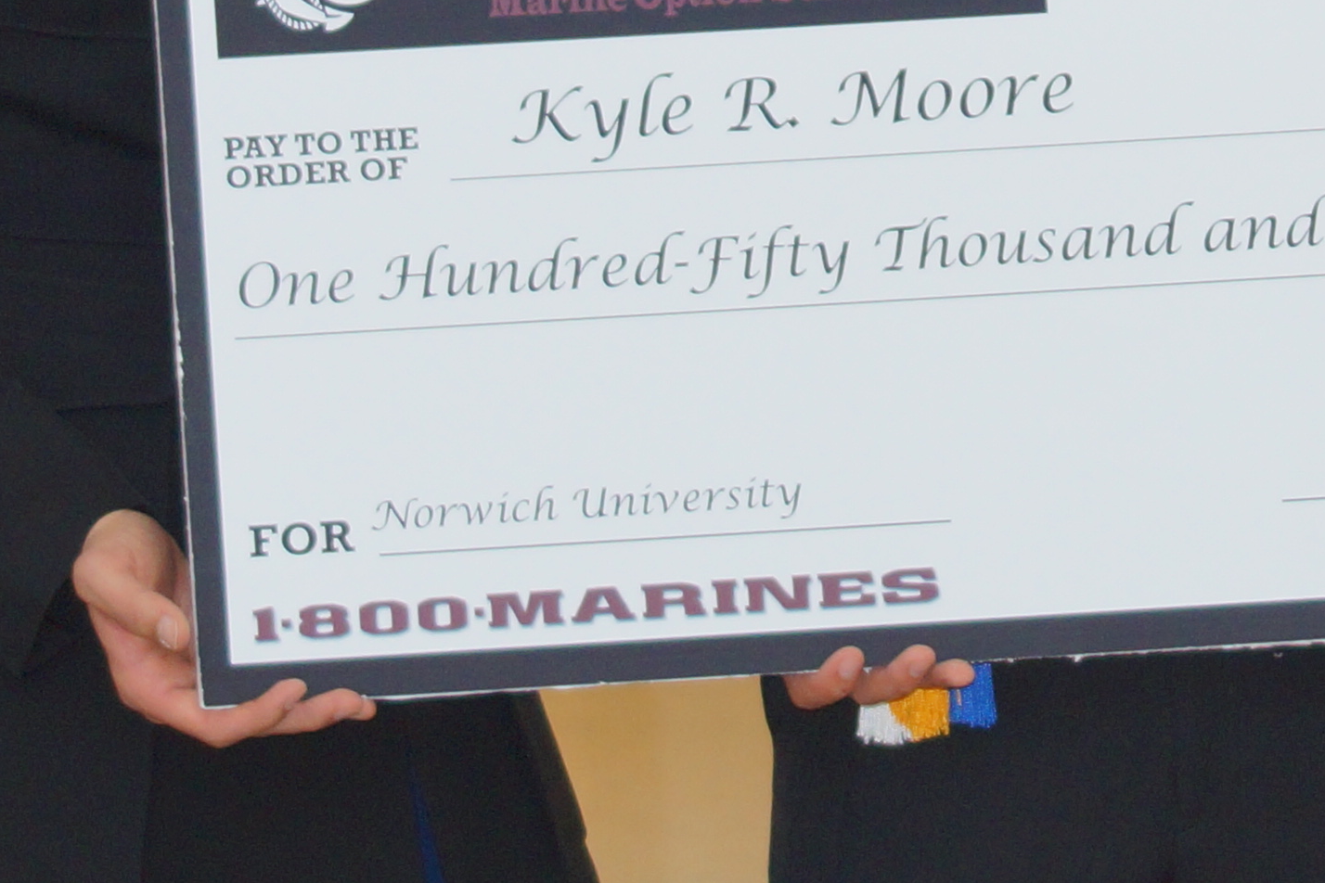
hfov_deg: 5.3
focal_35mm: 387
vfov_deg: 3.5
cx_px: 1089
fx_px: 14232
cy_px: -116
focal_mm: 75
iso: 500
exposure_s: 1/160
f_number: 4.5
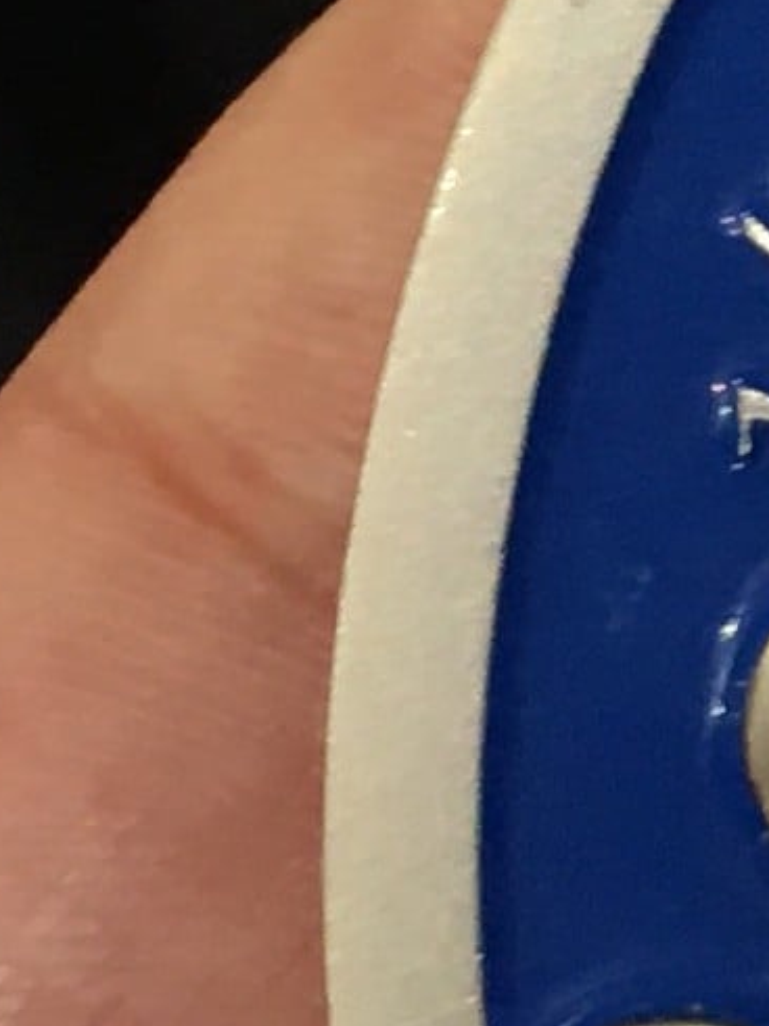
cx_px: 2610
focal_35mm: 238
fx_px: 7053
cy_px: 575
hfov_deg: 5.7
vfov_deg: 8.3
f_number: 2.2
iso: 50
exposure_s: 1/17
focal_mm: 4.15
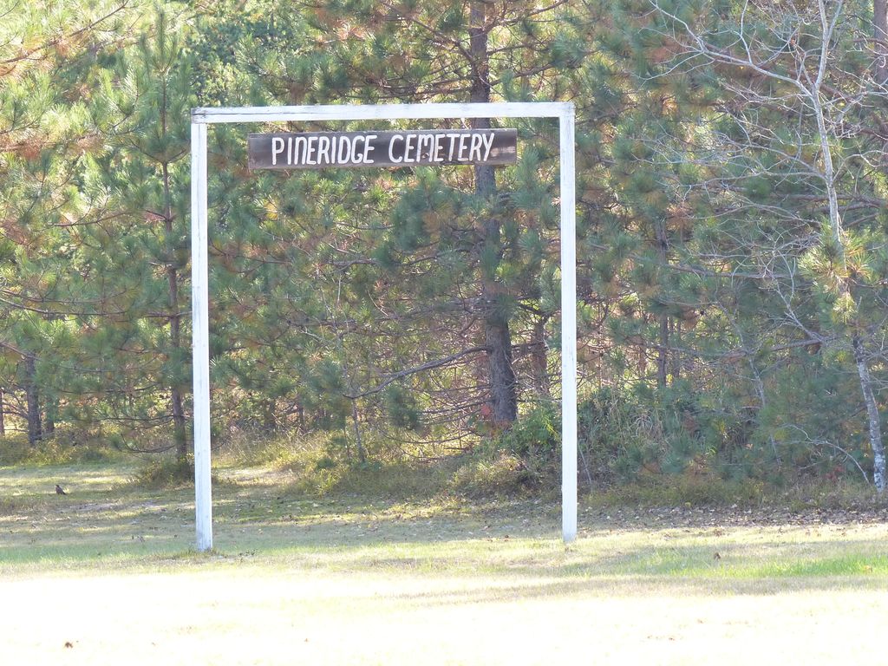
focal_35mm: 202
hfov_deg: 9.8
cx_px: 444
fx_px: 5182
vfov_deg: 7.4
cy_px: 333
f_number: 3.2
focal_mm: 33
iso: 160
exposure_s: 1/125
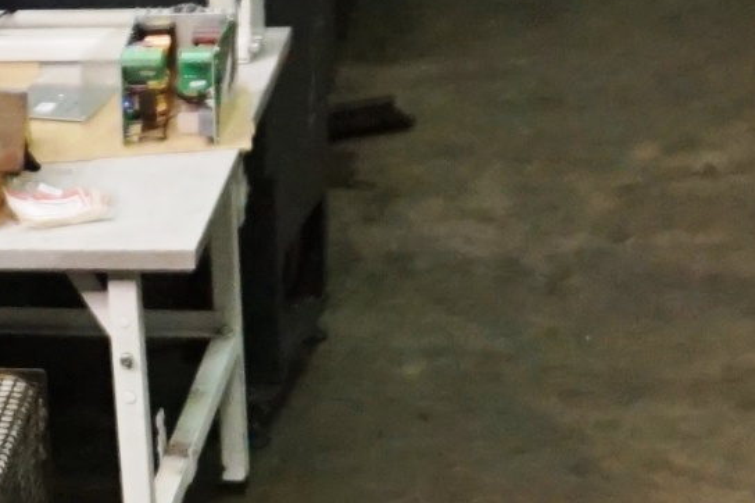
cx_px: -500
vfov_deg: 9.1
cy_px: 868
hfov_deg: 13.2
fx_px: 3018
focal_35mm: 144
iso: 1600
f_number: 3.5
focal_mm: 16
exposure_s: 1/160
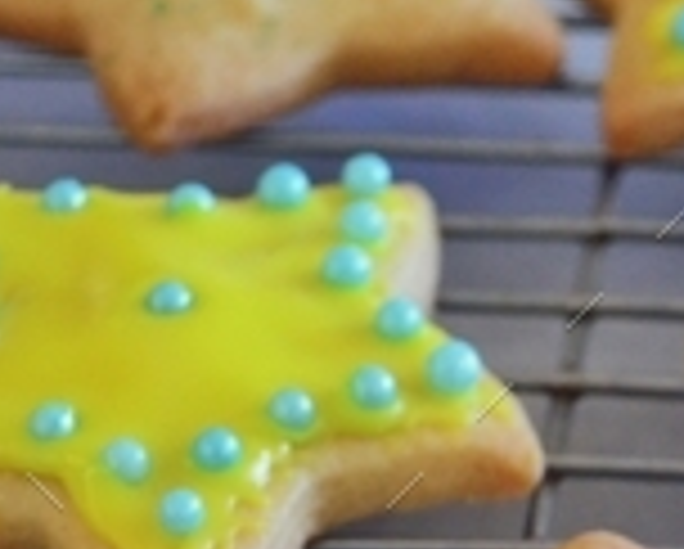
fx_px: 3750
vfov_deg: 8.2
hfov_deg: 10.2
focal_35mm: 185
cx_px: 878
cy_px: 875
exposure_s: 1/80
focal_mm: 34
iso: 2500
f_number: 5.6
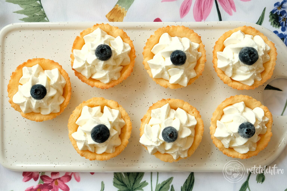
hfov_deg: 43.6
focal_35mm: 45
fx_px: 359
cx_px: 144
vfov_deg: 29.9
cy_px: 96
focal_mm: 30.2
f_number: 9
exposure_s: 1/70
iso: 2500
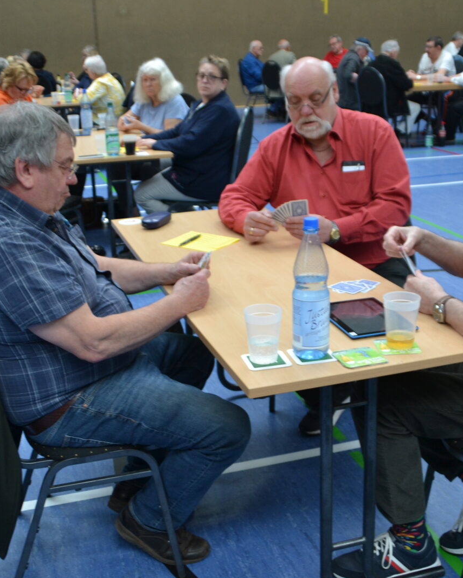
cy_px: 289
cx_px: 229
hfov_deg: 32.1
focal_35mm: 47
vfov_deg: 39.5
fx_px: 805
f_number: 3.5
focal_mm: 22
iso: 560
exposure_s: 1/60
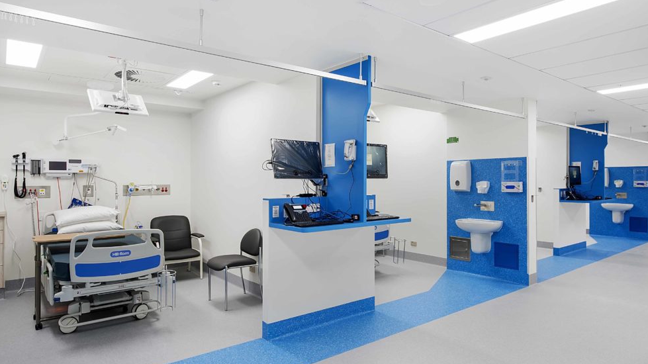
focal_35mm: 23
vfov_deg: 49.4
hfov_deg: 78.7
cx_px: 311
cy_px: 170
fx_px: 395
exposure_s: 1/2.5
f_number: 11
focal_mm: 21
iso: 200
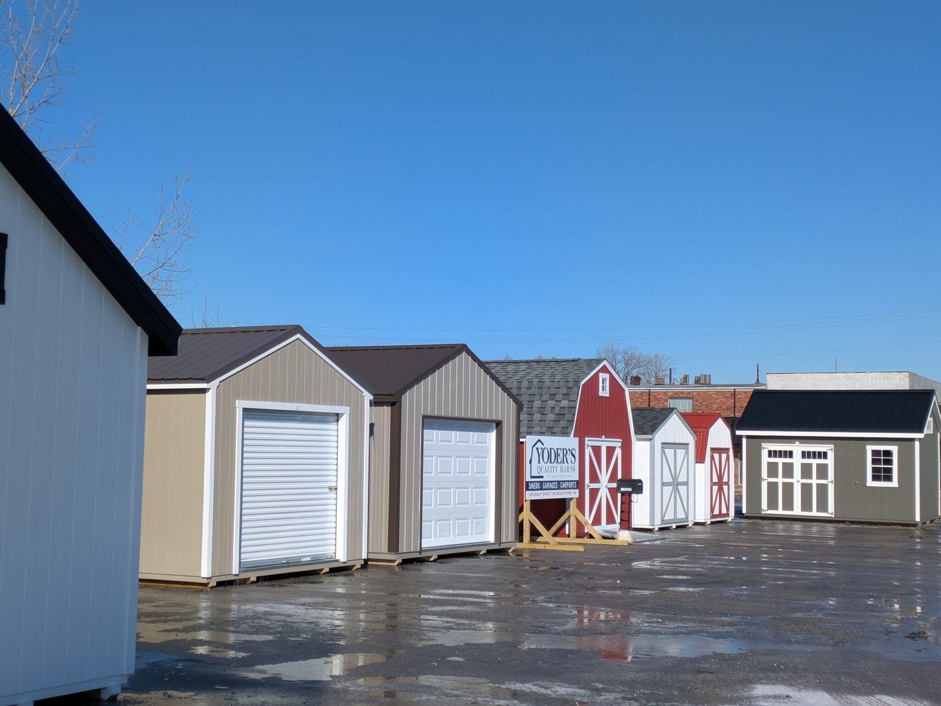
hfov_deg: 37.5
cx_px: 470
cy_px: 353
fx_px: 1386
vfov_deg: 28.6
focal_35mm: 51
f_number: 1.89
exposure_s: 1/3472
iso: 39
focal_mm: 5.43
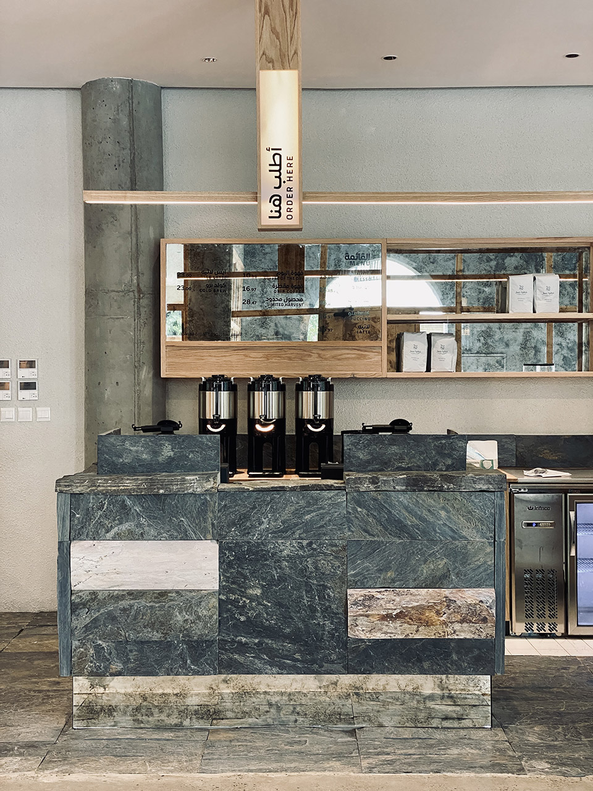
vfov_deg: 36.8
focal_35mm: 52
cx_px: 296
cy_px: 396
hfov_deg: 28.0
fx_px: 1188
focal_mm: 6
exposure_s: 1/60
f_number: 2
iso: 250
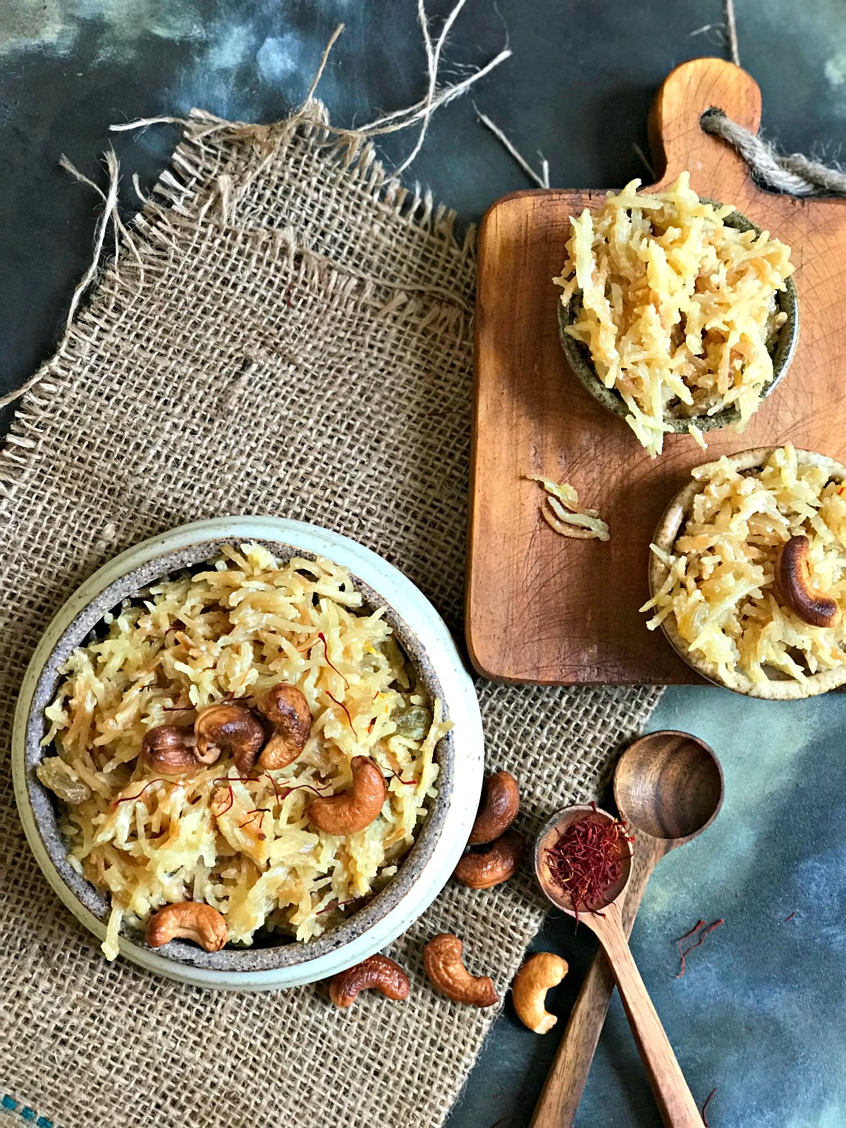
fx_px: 1857
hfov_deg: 25.7
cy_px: 564
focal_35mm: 57
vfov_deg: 33.8
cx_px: 423
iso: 125
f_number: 2.8
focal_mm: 6.6
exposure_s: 1/50
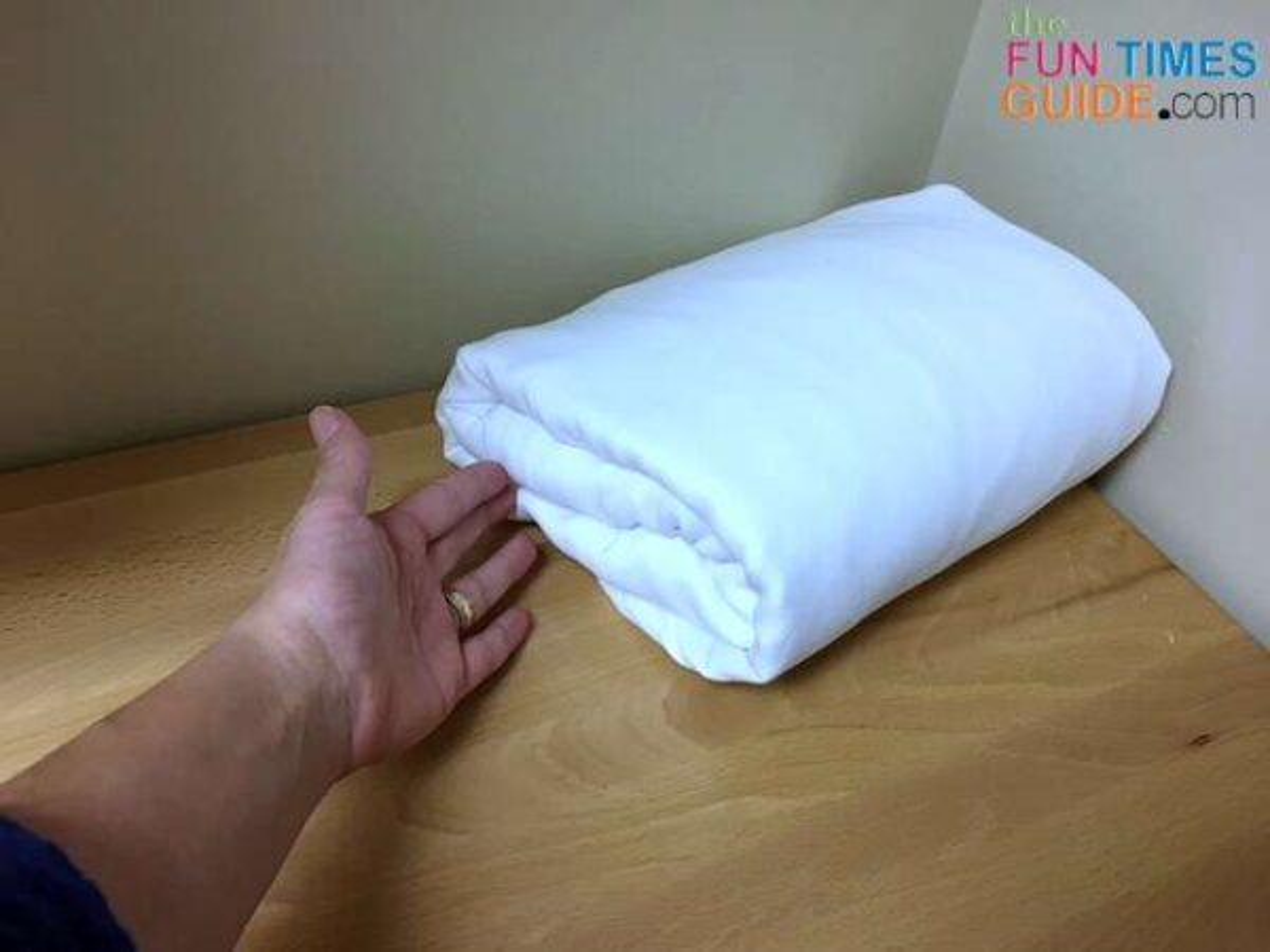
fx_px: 1064
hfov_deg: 61.7
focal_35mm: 29
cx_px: 635
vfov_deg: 48.2
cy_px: 476
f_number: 2.2
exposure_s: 1/30
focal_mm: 4.15
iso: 64
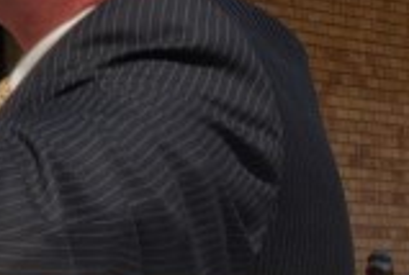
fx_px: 3429
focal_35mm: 301
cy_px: -362
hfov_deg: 6.6
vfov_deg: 4.5
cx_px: -453
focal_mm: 40
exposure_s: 1/60
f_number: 22
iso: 320
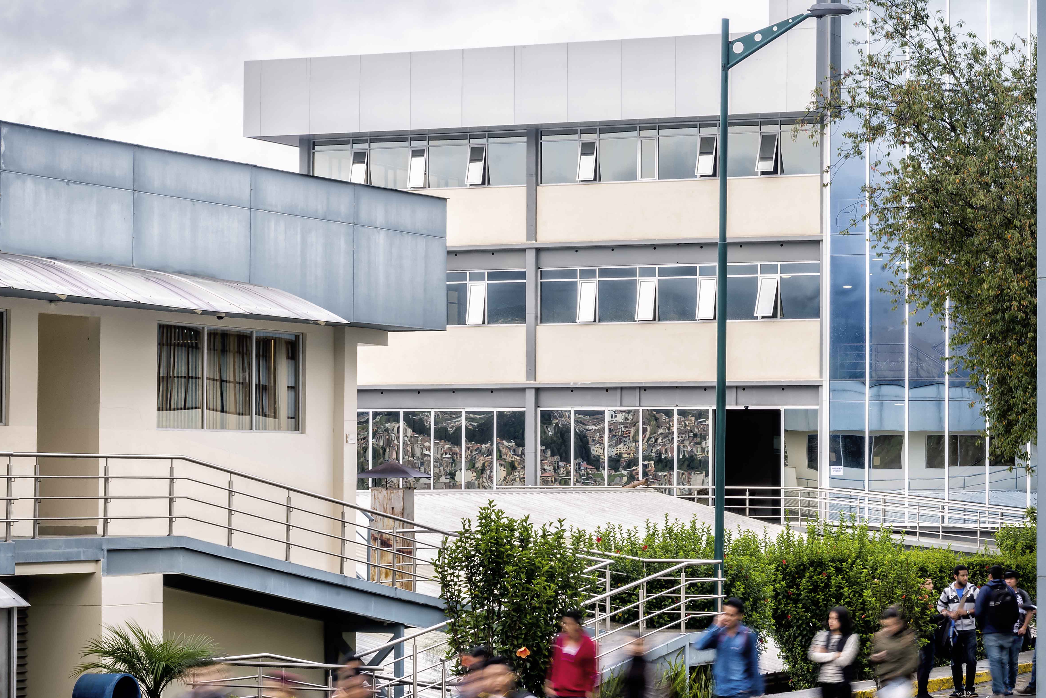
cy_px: 423
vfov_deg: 12.5
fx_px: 3197
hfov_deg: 18.5
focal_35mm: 110
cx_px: 670
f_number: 20
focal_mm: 70
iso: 50
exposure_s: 1/2.5
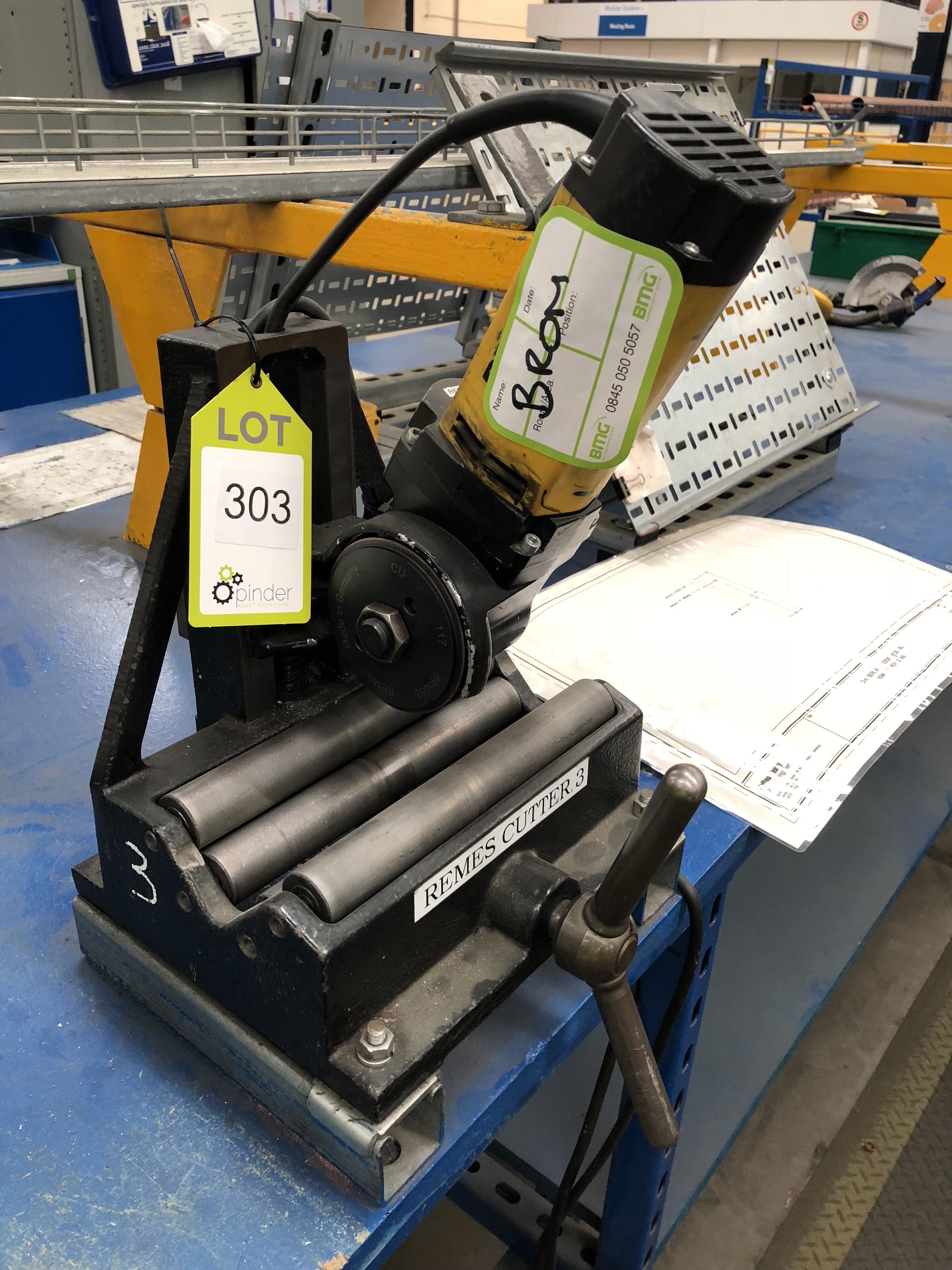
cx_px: 476
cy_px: 635
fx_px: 1027
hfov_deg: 49.7
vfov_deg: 63.4
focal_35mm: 28
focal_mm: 4
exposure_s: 1/17
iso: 40
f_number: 1.8
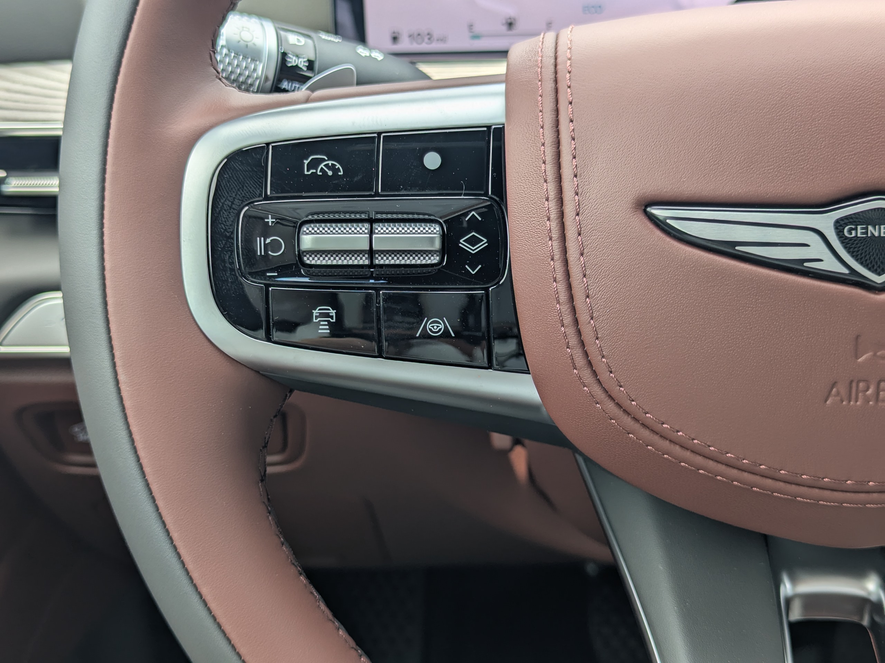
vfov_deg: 30.3
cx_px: 442
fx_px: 1227
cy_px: 332
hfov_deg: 39.7
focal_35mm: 48
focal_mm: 6.81
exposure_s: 1/539
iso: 42
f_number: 1.85
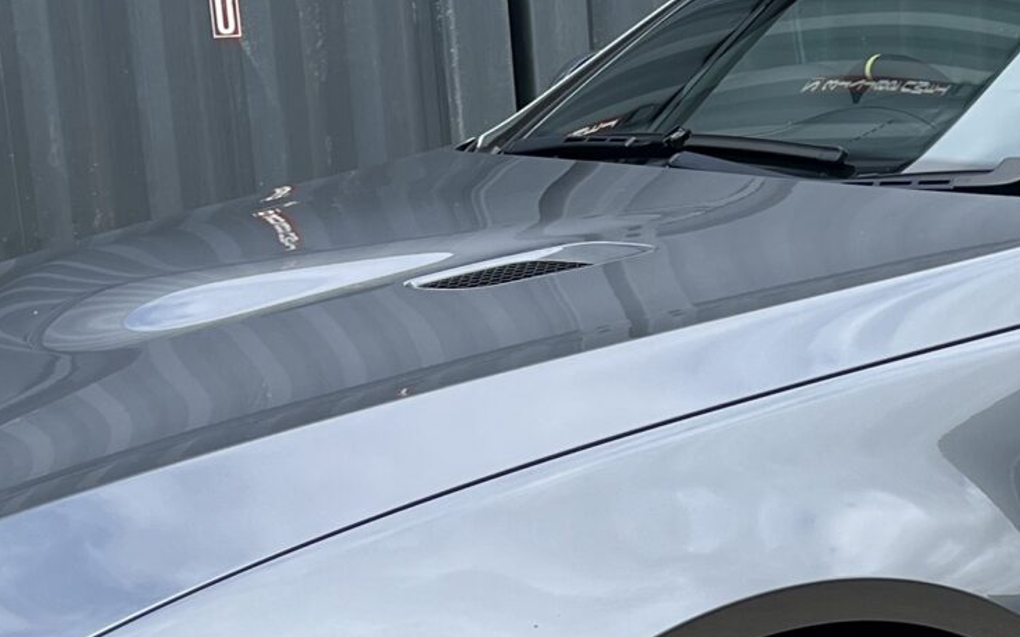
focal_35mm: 96
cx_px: 927
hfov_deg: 21.2
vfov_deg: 13.3
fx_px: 2668
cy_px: 741
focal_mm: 5.7
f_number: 1.5
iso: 50
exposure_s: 1/1412
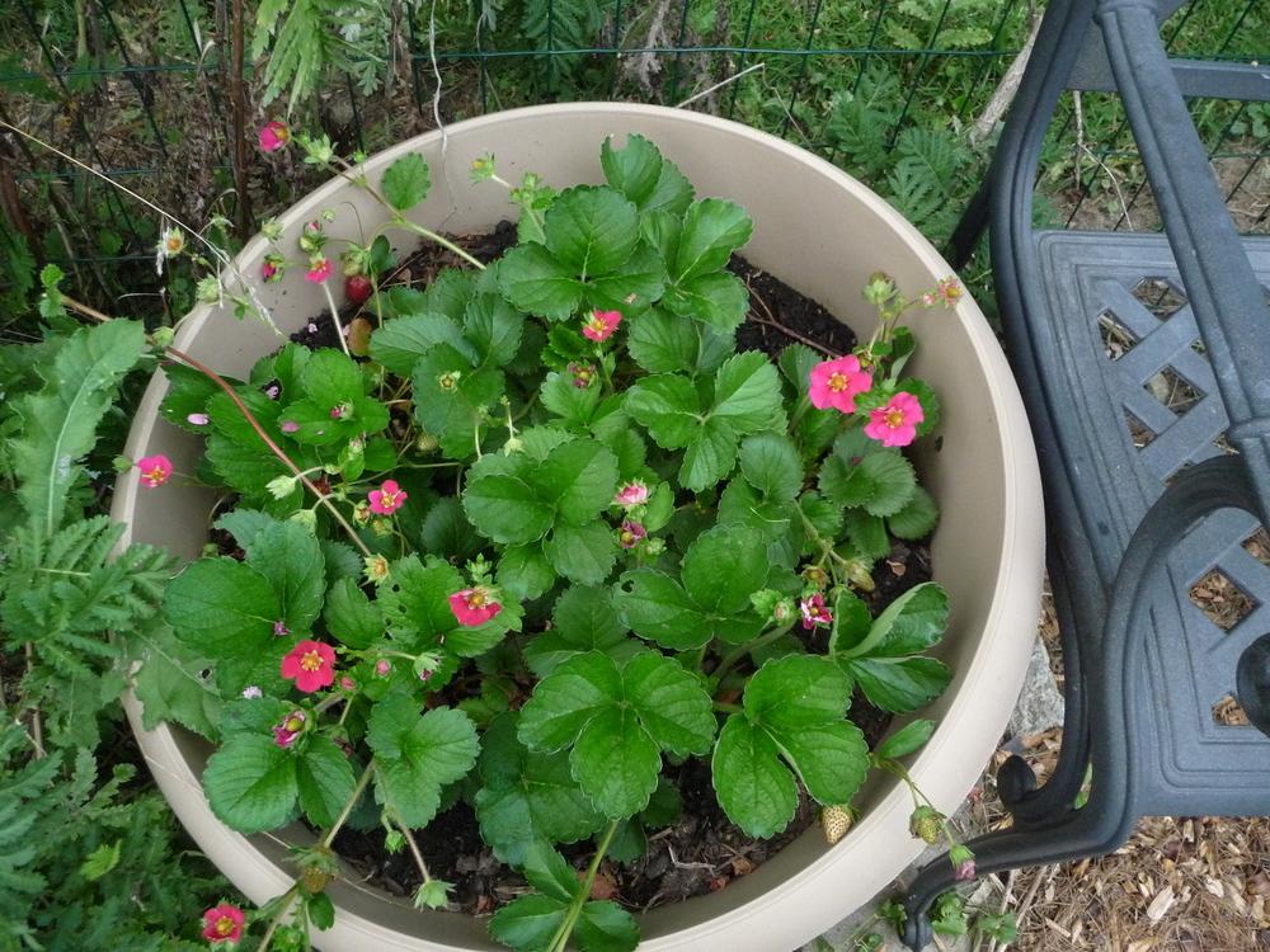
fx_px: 1027
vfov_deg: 49.7
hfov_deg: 63.4
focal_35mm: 28
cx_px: 635
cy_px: 476
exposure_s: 1/125
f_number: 3.3
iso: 400
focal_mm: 4.7
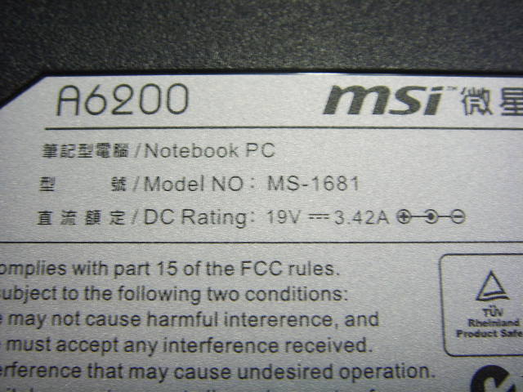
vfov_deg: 36.8
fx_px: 589
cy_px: 196
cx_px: 262
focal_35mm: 39
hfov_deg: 47.9
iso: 63
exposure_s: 1/10
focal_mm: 6.6
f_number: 3.5
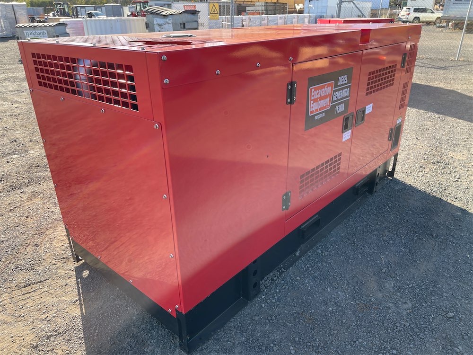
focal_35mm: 26
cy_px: 178
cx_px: 236
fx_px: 355
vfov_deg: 53.1
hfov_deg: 67.3
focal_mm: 5.1
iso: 32
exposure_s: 1/575
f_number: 1.6
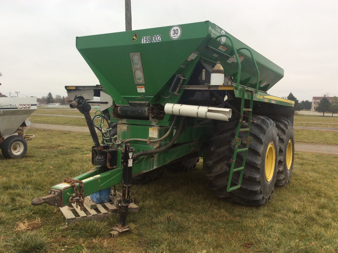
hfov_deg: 56.9
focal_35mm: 32
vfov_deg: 44.1
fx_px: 312
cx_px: 169
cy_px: 126
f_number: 2.4
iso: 40
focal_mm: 3.3
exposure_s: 1/60
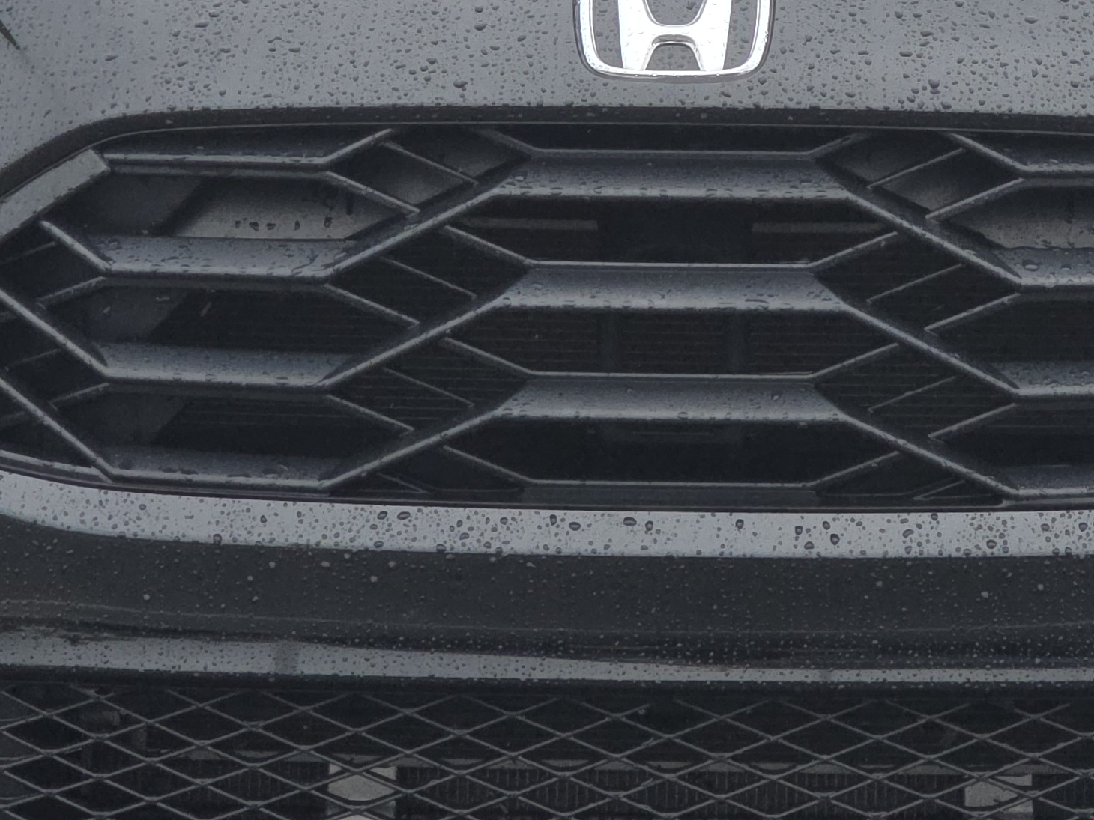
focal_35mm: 189
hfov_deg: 10.5
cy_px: 186
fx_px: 5973
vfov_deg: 7.8
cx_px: 663
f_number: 2.4
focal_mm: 7.9
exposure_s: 1/425
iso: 50
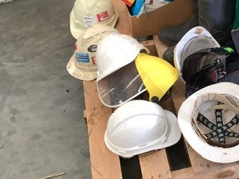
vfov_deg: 24.0
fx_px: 421
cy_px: 78
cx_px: 202
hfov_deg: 30.6
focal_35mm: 61
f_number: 2.4
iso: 64
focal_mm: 3.3
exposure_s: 1/50
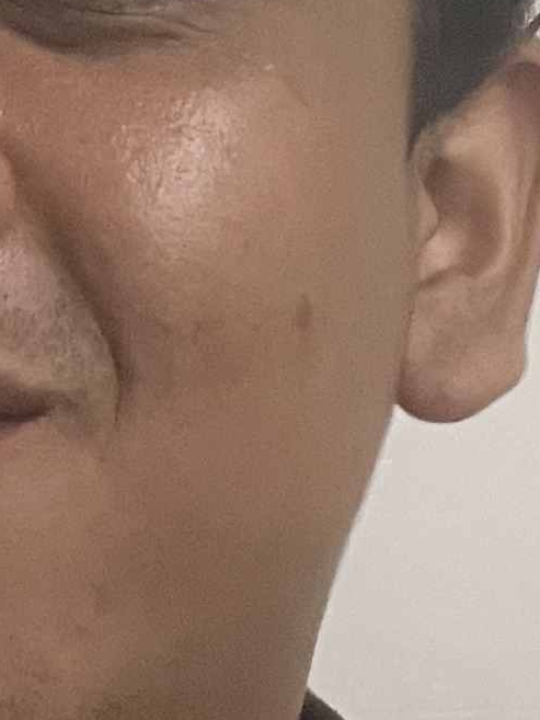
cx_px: 127
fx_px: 2932
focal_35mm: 141
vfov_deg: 13.6
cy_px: -164
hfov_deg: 10.5
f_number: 2.2
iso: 640
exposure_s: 1/25
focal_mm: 2.71
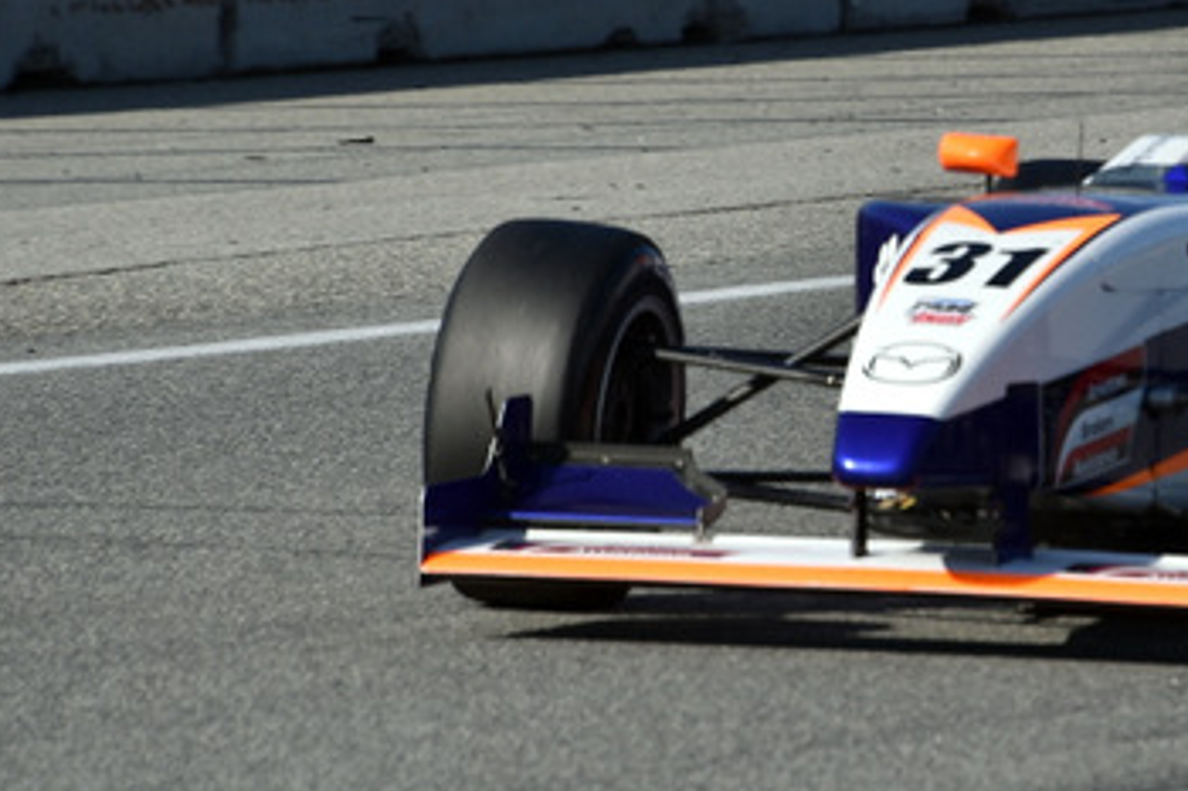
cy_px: 219
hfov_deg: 3.0
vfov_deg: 2.0
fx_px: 22626
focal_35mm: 686
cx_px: 1120
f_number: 8
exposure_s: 1/2500
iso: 500
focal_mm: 300
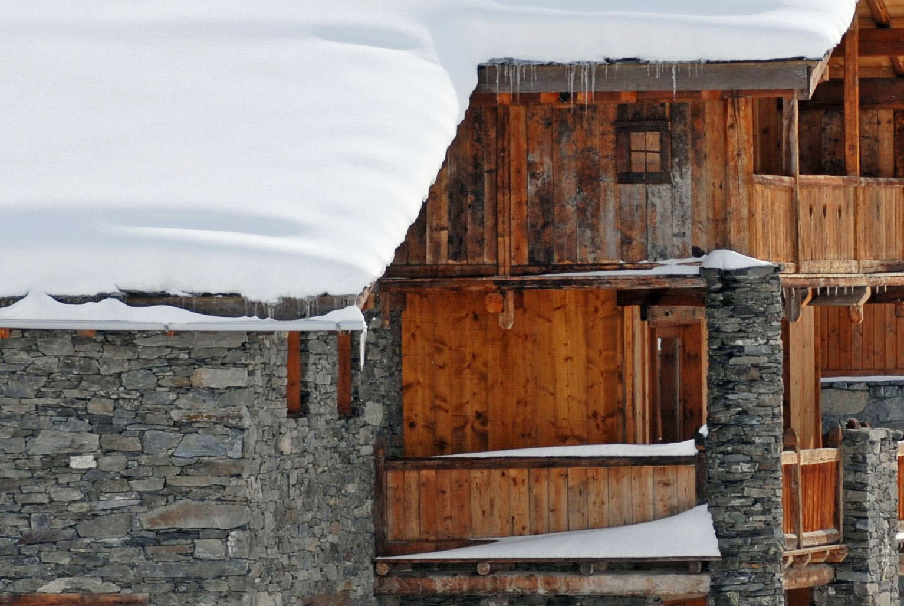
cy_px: 274
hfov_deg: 4.7
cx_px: 1032
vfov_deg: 3.1
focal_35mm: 439
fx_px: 11040
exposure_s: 1/1250
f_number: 5
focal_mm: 116
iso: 100
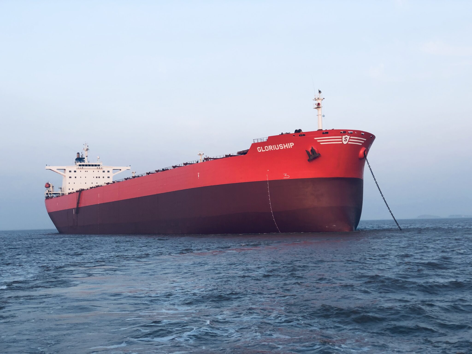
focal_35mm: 57
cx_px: 236
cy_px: 177
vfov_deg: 25.7
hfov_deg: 33.8
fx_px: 777
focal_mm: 6.6
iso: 20
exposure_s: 1/155
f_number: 2.8
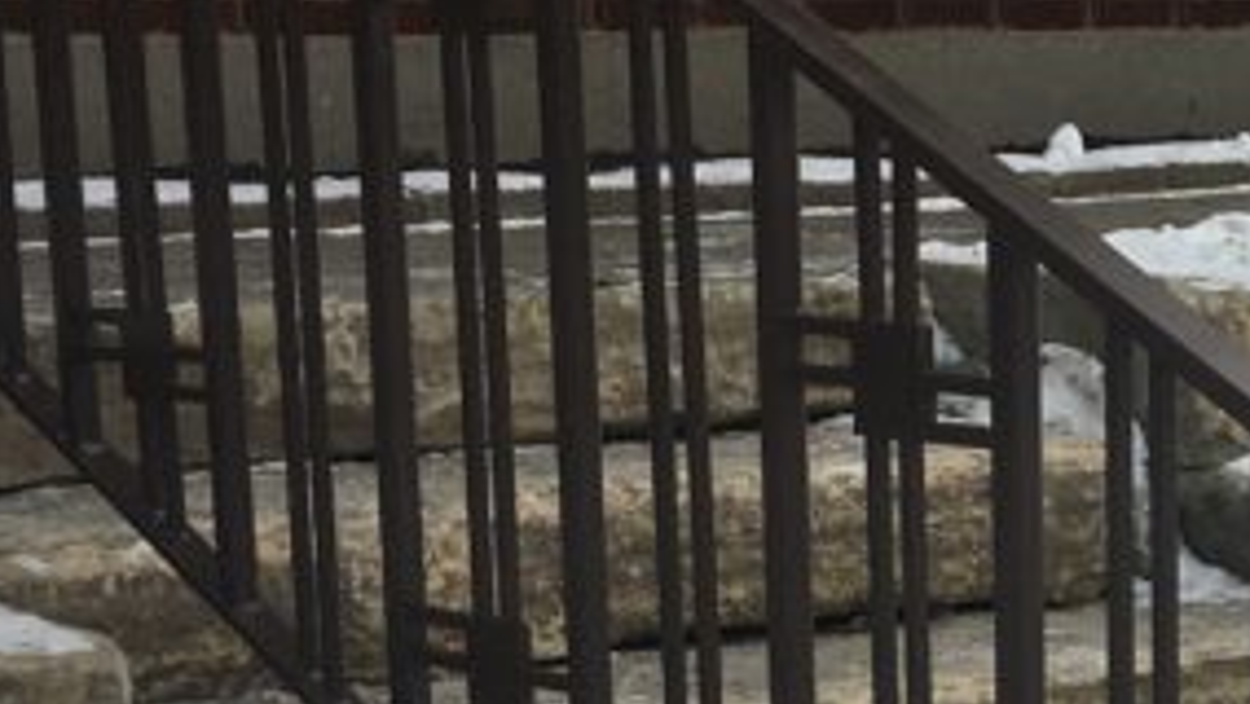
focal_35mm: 114
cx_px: 1430
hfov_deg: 18.0
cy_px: 862
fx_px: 3780
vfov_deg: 10.5
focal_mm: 4.15
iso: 25
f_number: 2.2
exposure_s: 1/549
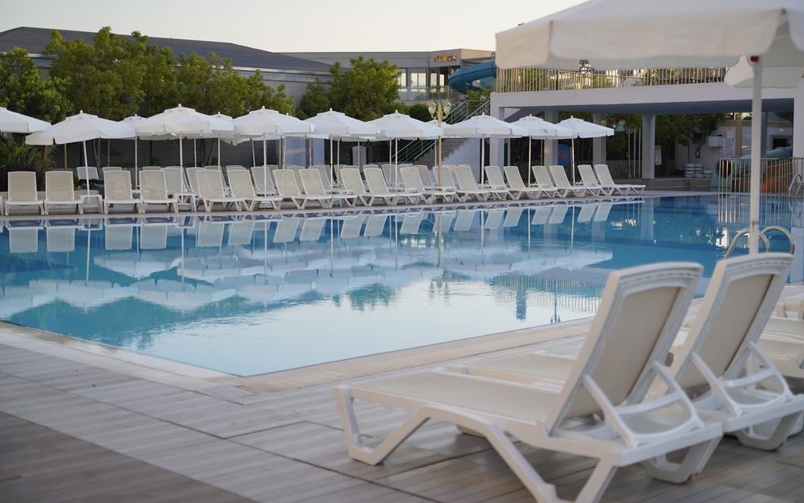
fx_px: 1118
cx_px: 402
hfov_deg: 39.6
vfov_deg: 25.3
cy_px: 234
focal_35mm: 51
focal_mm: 49
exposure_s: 1/1600
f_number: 2.8
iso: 400
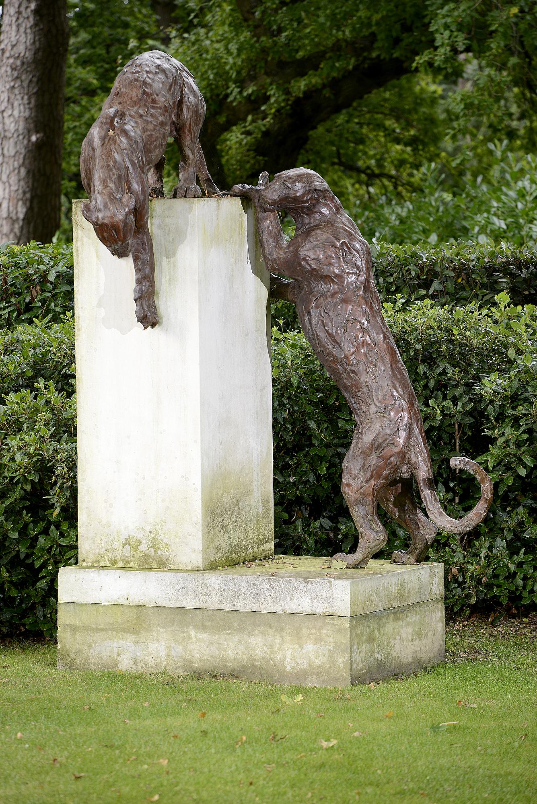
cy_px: 402
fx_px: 3800
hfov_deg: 8.1
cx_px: 268
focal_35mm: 170
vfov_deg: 12.1
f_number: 5
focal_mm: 170
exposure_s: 1/160
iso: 200
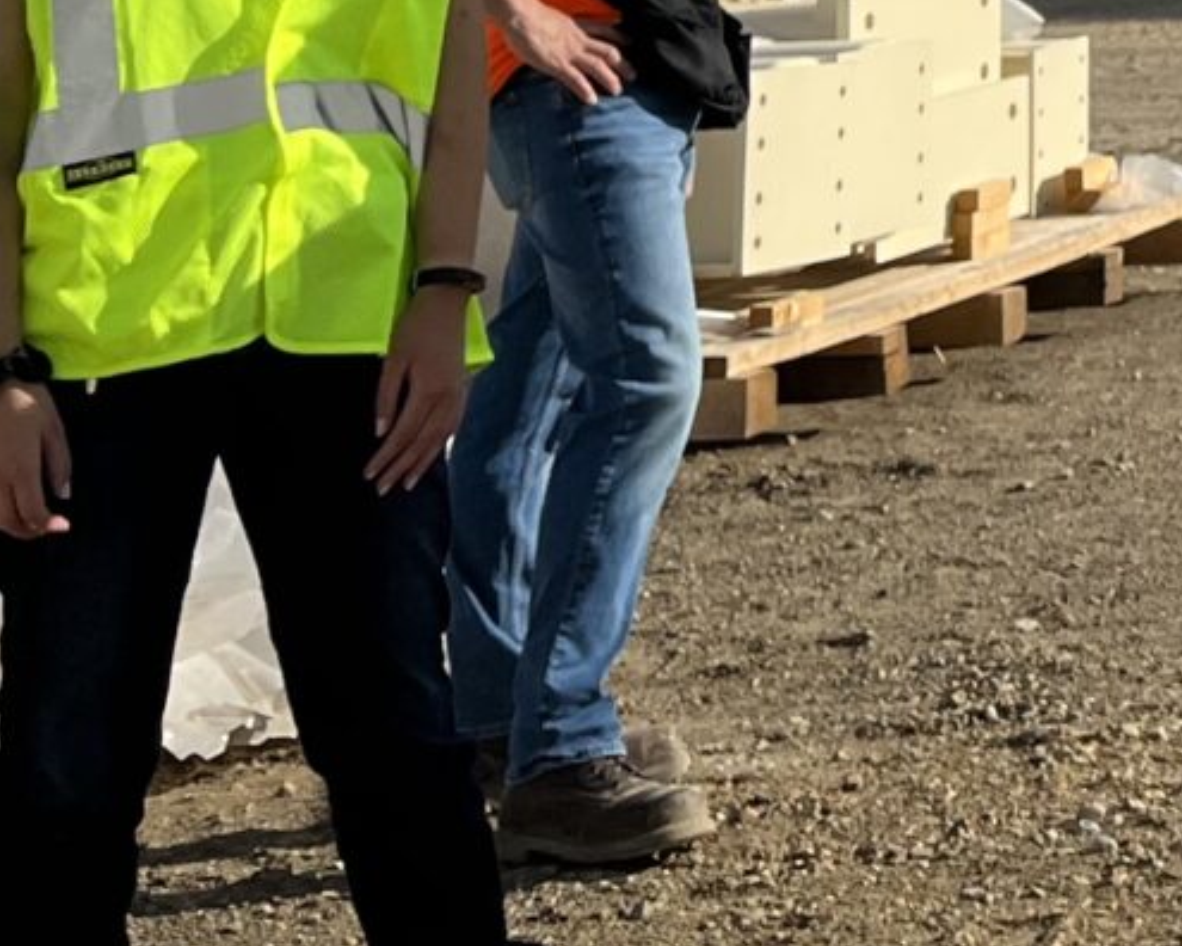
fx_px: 3673
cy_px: -850
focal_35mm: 105
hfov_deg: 15.7
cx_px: 2099
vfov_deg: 13.0
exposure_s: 1/4149
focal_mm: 5.1
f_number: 1.6
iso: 50
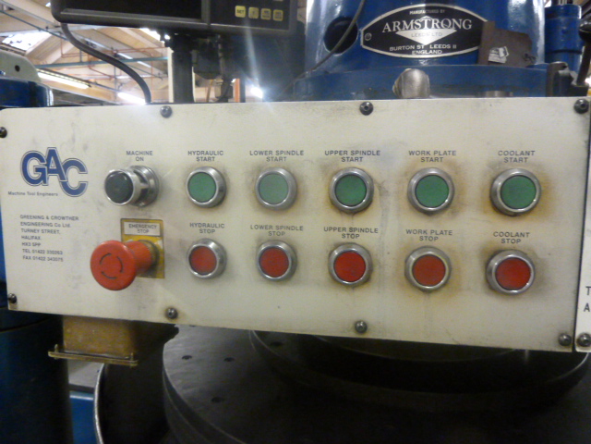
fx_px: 427
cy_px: 222
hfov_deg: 69.4
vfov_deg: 54.9
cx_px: 296
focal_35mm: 25
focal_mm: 4.1
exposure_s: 1/30
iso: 800
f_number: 3.3
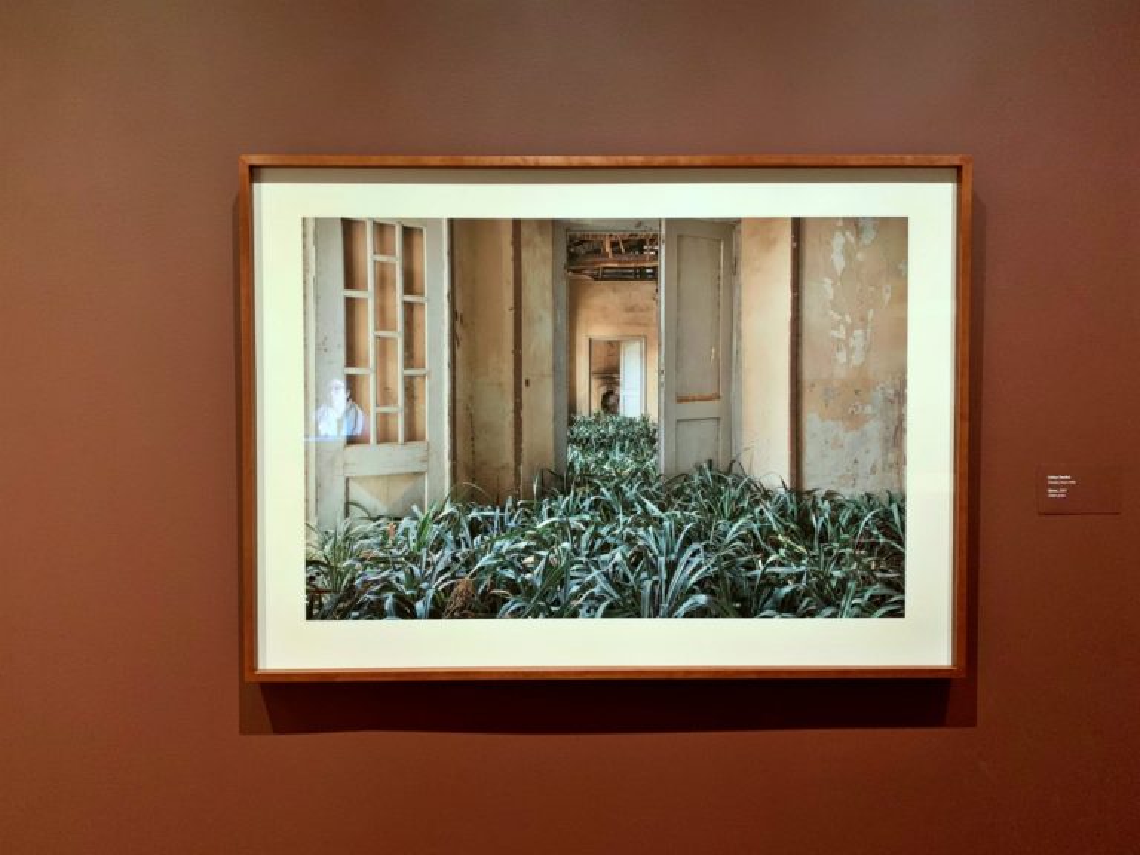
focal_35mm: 26
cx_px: 570
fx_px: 856
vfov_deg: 53.1
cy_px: 428
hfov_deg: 67.3
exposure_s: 1/30
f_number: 1.8
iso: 500
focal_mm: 4.25
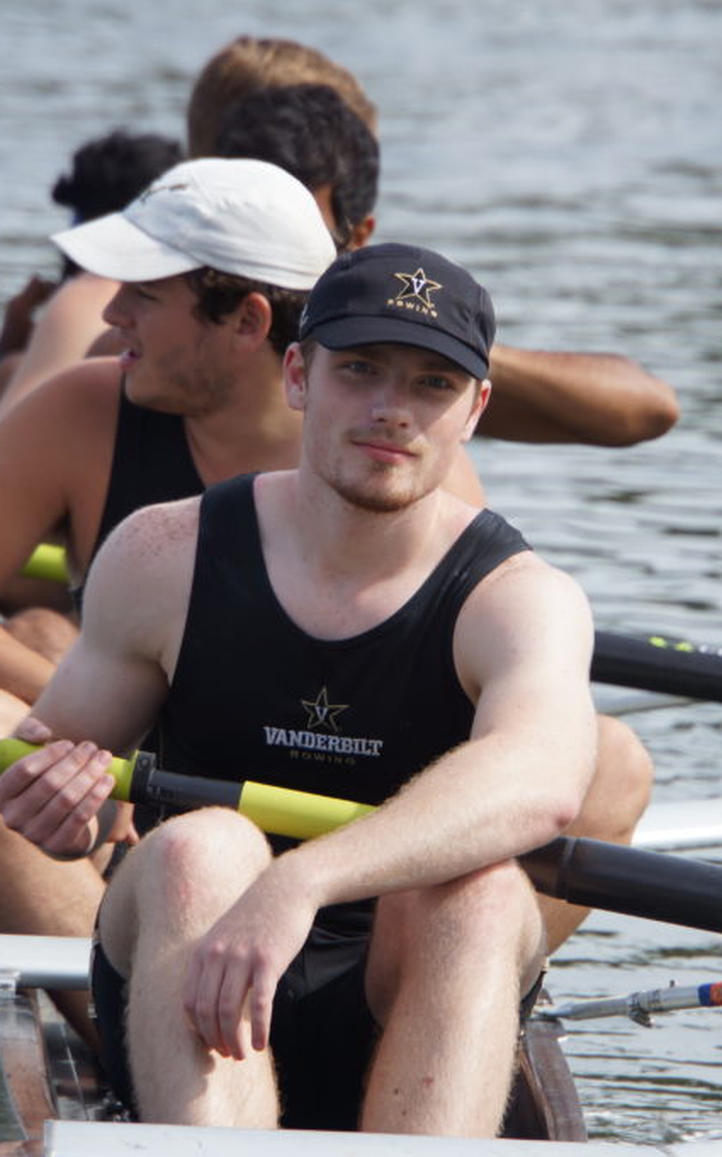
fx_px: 14497
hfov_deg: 2.9
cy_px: 578
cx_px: 465
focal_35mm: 460
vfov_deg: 4.6
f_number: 6.3
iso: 100
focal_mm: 200
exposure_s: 1/250
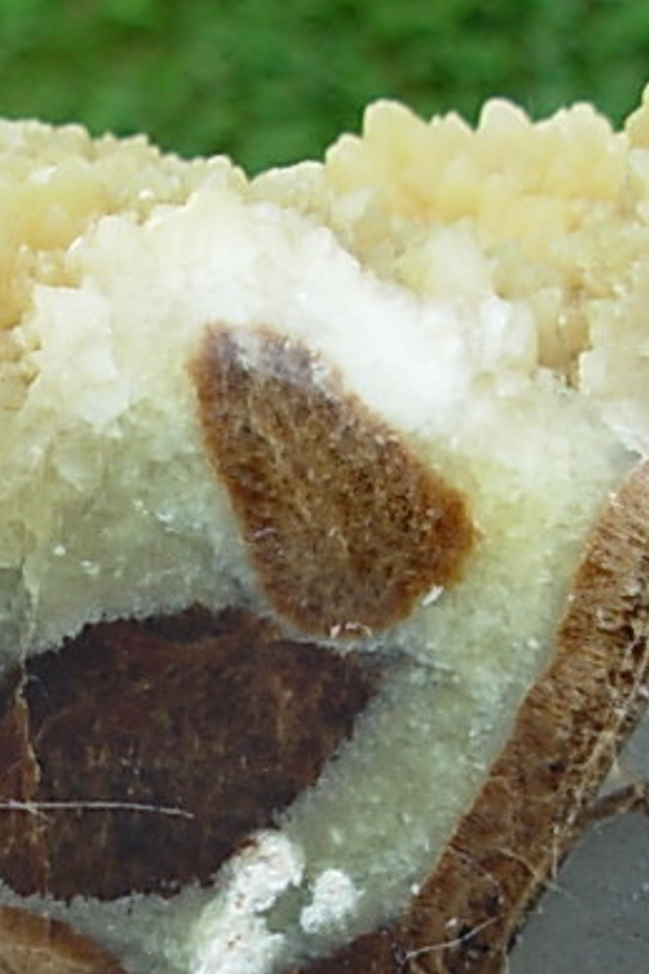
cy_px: 814
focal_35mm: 104
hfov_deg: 13.1
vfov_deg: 19.4
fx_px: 2815
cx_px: 188
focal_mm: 6.3
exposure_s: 1/264
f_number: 2.9
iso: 50
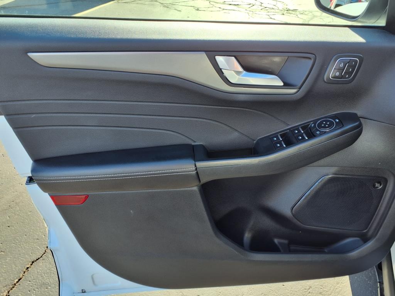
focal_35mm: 27
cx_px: 198
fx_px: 308
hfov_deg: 65.3
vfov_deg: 51.4
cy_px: 148
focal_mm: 3.58
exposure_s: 1/139
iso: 40
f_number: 1.9
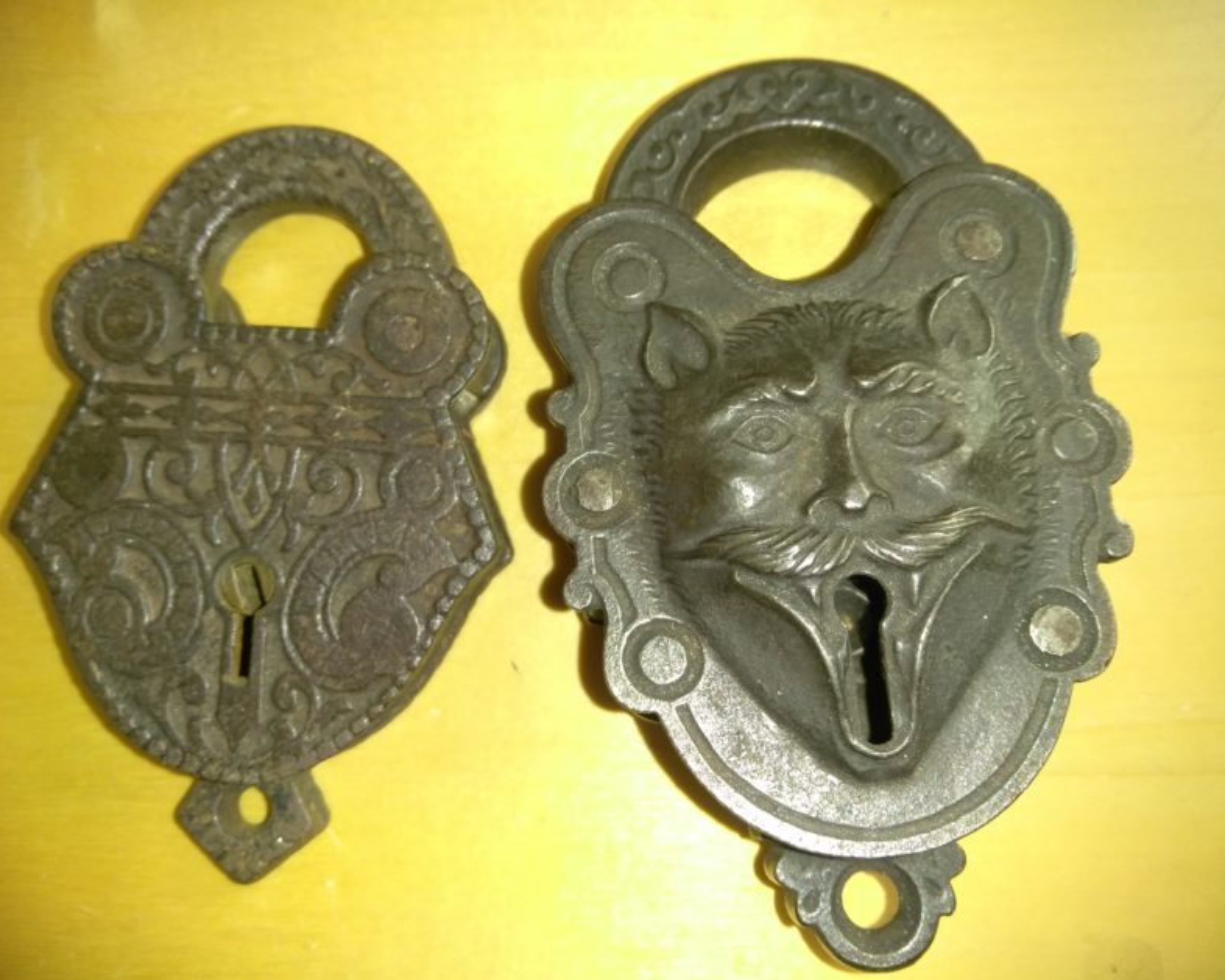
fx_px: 761
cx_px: 601
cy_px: 492
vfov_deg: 65.5
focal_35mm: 21
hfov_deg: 77.6
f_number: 2.2
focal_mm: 3.46
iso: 181
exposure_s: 1/120
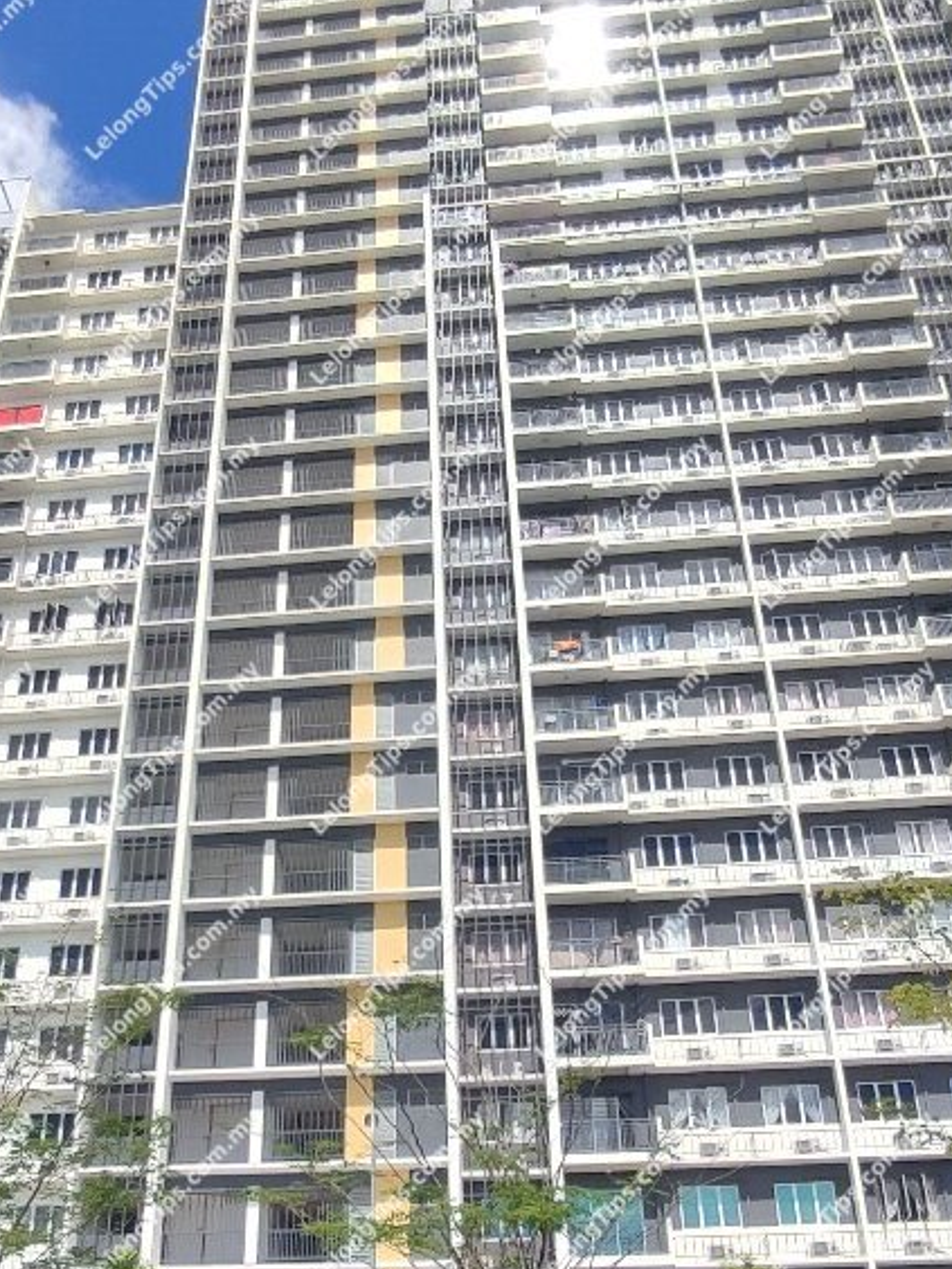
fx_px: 1247
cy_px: 746
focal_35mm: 34
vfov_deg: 53.7
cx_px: 281
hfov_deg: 41.0
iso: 50
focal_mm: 1.65
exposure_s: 1/1600
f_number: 2.2
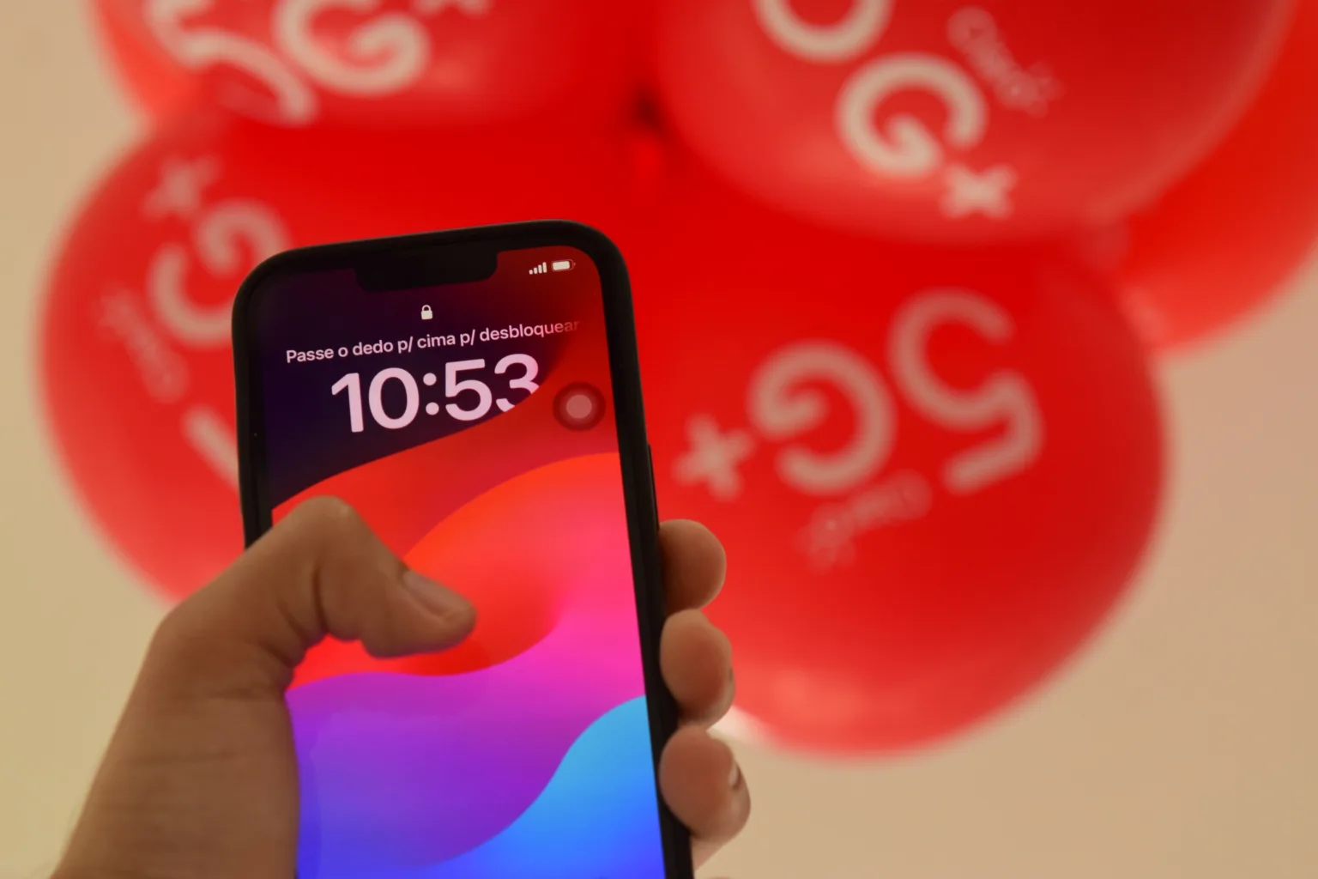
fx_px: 3844
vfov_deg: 13.0
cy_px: 440
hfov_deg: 19.5
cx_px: 659
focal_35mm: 105
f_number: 6.3
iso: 800
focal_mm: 70
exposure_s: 1/125
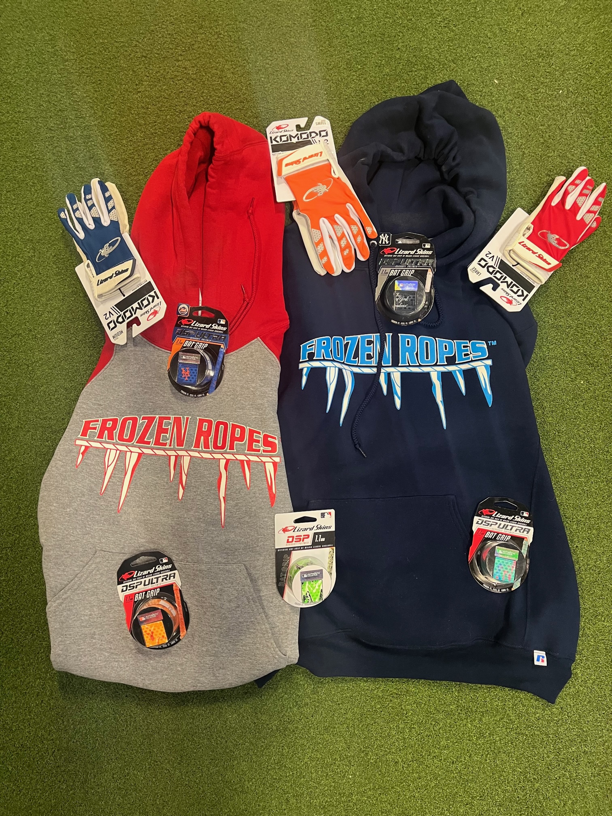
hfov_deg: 53.1
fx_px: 613
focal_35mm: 26
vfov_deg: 67.3
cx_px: 306
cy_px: 408
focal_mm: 5.1
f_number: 1.6
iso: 250
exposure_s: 1/60
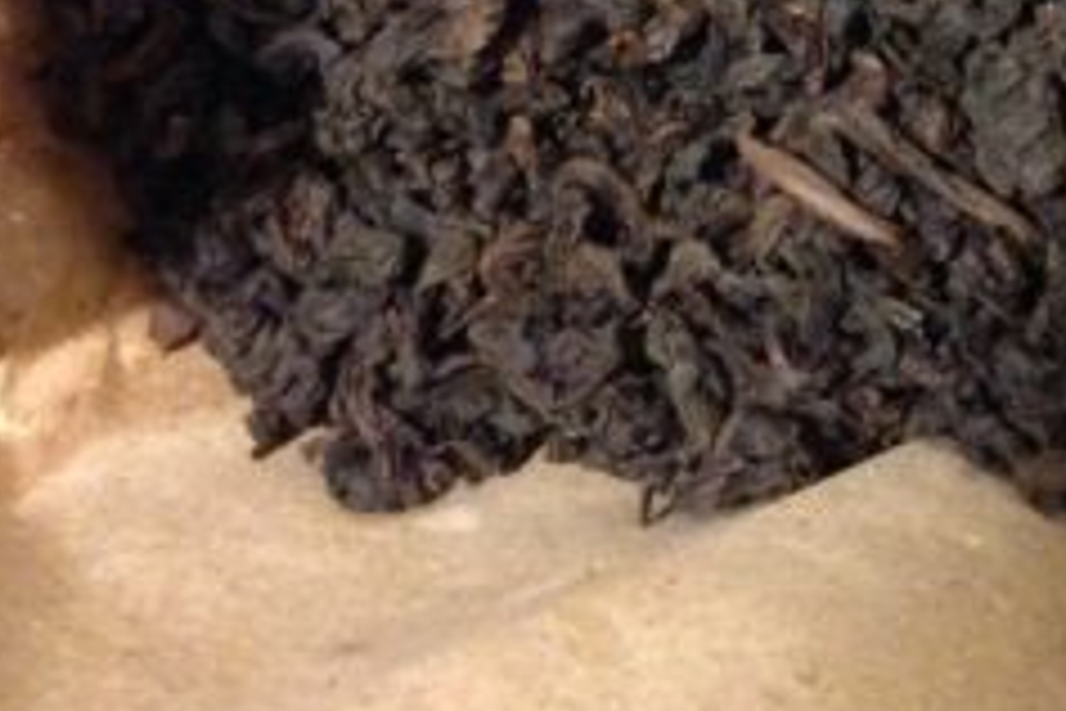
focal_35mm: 111
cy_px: -351
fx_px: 3287
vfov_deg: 11.8
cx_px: 1259
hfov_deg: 17.6
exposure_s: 1/15
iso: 640
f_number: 2.4
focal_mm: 4.12
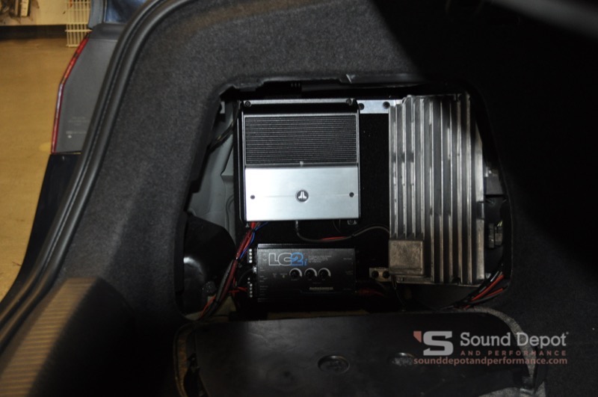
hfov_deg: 41.2
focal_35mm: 48
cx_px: 299
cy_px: 198
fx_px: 796
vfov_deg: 28.0
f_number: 4.8
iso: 800
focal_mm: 32
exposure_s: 1/60
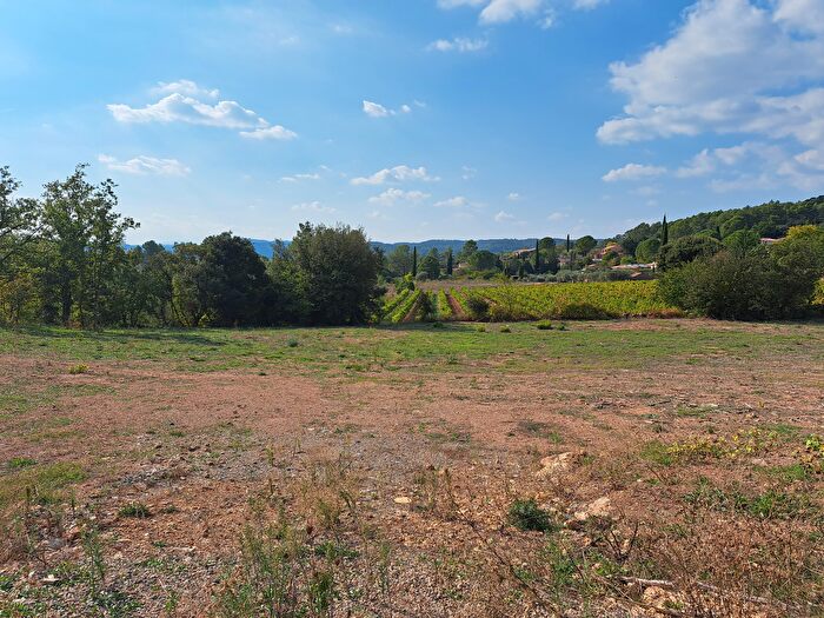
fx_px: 571
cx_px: 412
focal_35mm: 24
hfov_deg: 71.6
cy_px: 309
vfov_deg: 56.8
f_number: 1.8
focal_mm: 5.23
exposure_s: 1/2618
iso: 50
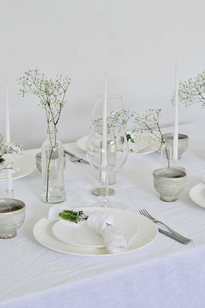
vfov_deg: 27.0
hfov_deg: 18.1
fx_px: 642
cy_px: 154
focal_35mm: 75
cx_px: 102
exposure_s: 1/25
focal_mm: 50
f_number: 6.3
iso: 1600
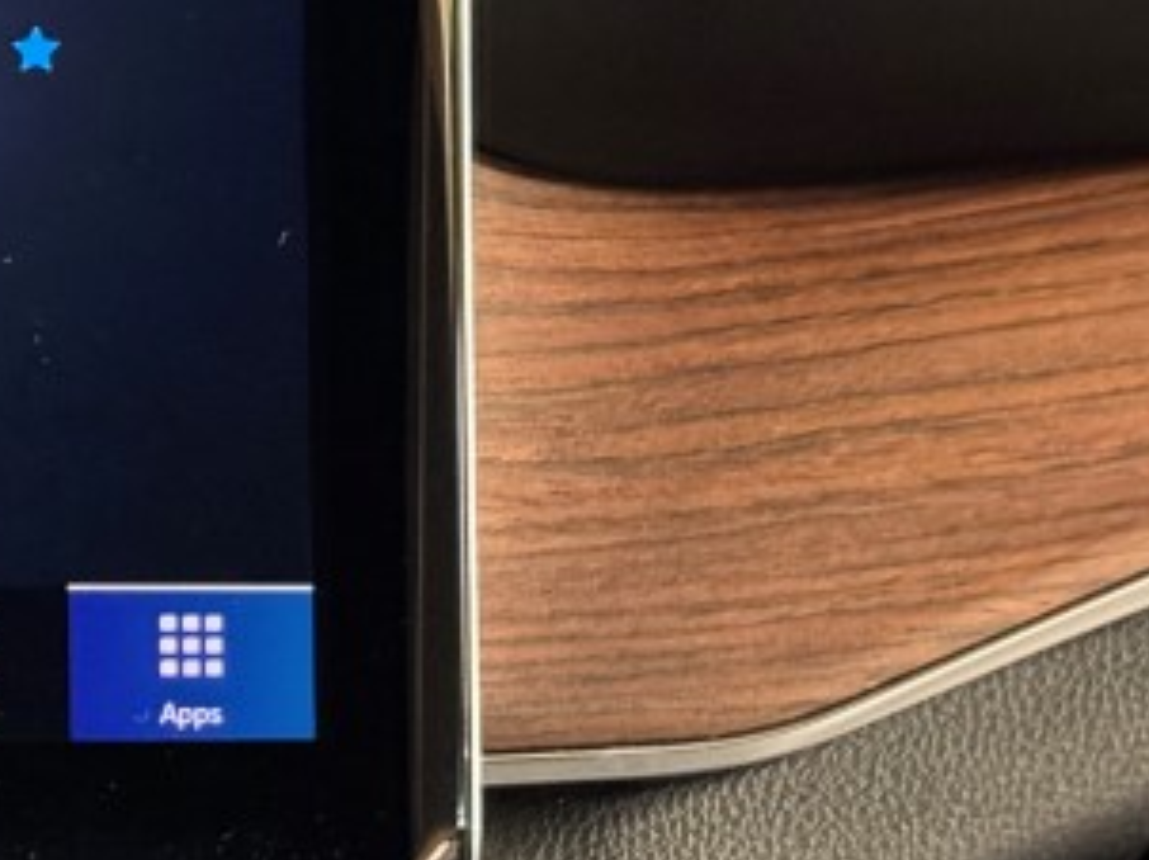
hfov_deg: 11.6
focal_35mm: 163
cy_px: 384
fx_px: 5406
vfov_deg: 9.1
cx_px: -544
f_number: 1.78
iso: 640
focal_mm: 6.76
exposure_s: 1/30
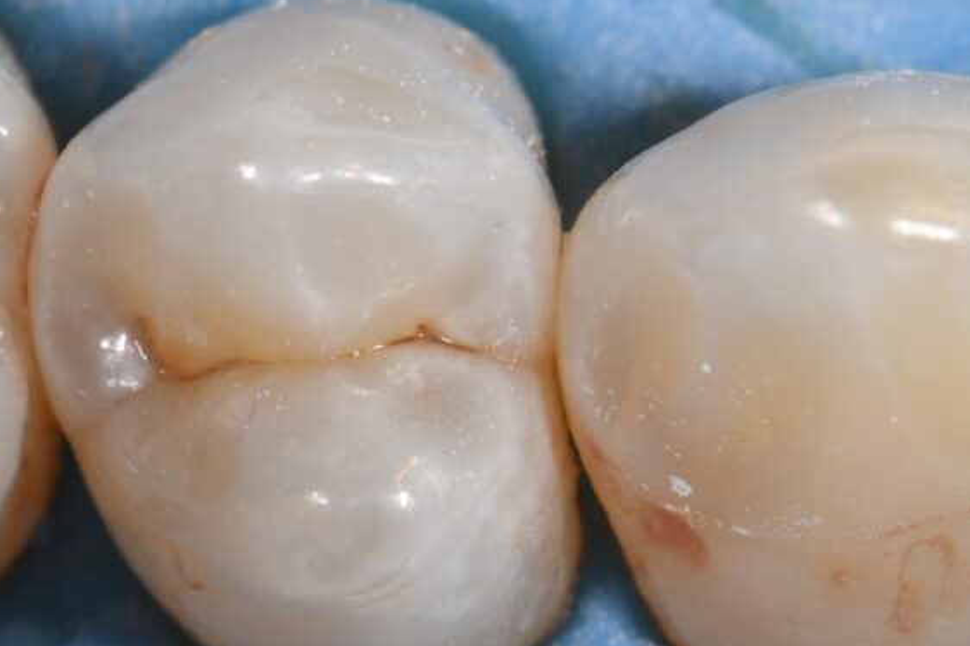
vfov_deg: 4.8
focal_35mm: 286
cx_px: 304
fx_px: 7701
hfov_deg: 7.2
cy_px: 313
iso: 200
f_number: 32
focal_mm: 105
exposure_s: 1/200
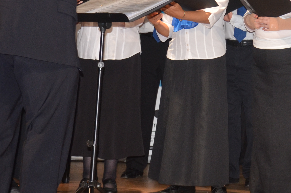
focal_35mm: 128
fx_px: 1033
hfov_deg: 15.6
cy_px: -33
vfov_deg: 10.5
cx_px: 317
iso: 640
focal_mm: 30
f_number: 4.5
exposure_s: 1/60
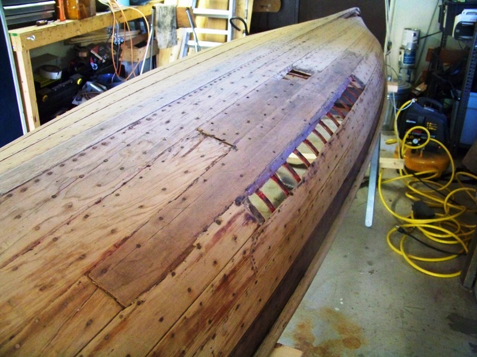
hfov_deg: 55.4
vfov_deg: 42.9
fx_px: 455
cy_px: 178
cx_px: 238
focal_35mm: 33
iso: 1000
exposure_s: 1/30
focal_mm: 5.85
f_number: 2.8
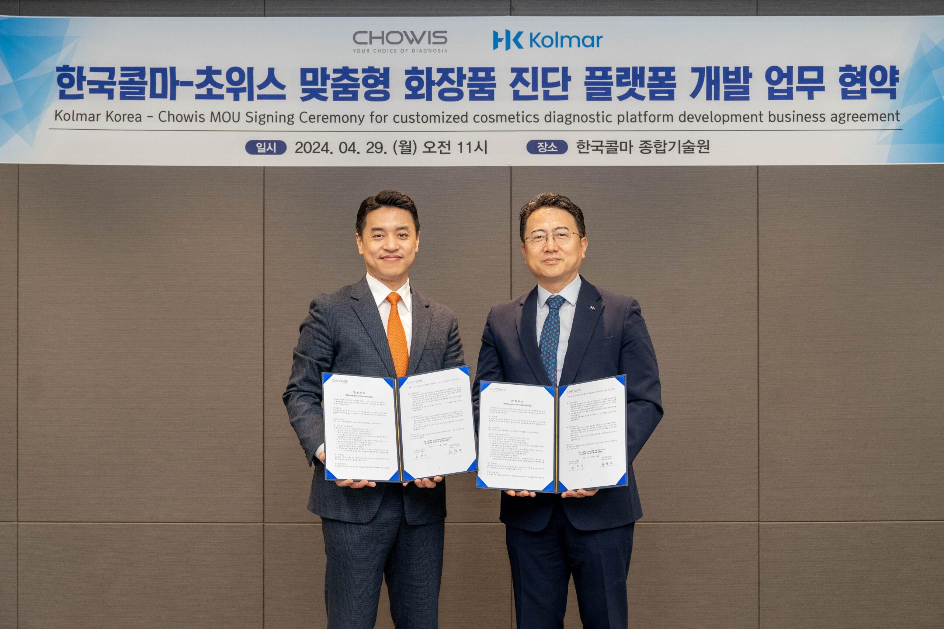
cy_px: 314
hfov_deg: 51.9
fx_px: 970
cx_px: 472
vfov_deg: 35.9
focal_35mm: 37
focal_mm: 37
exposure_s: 1/125
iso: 1600
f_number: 3.5
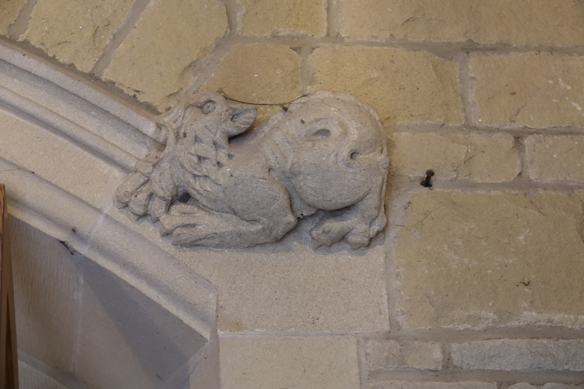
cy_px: 194
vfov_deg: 12.8
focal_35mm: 107
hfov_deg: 19.1
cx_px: 292
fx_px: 1736
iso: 800
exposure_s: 1/30
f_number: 4
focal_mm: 39.42
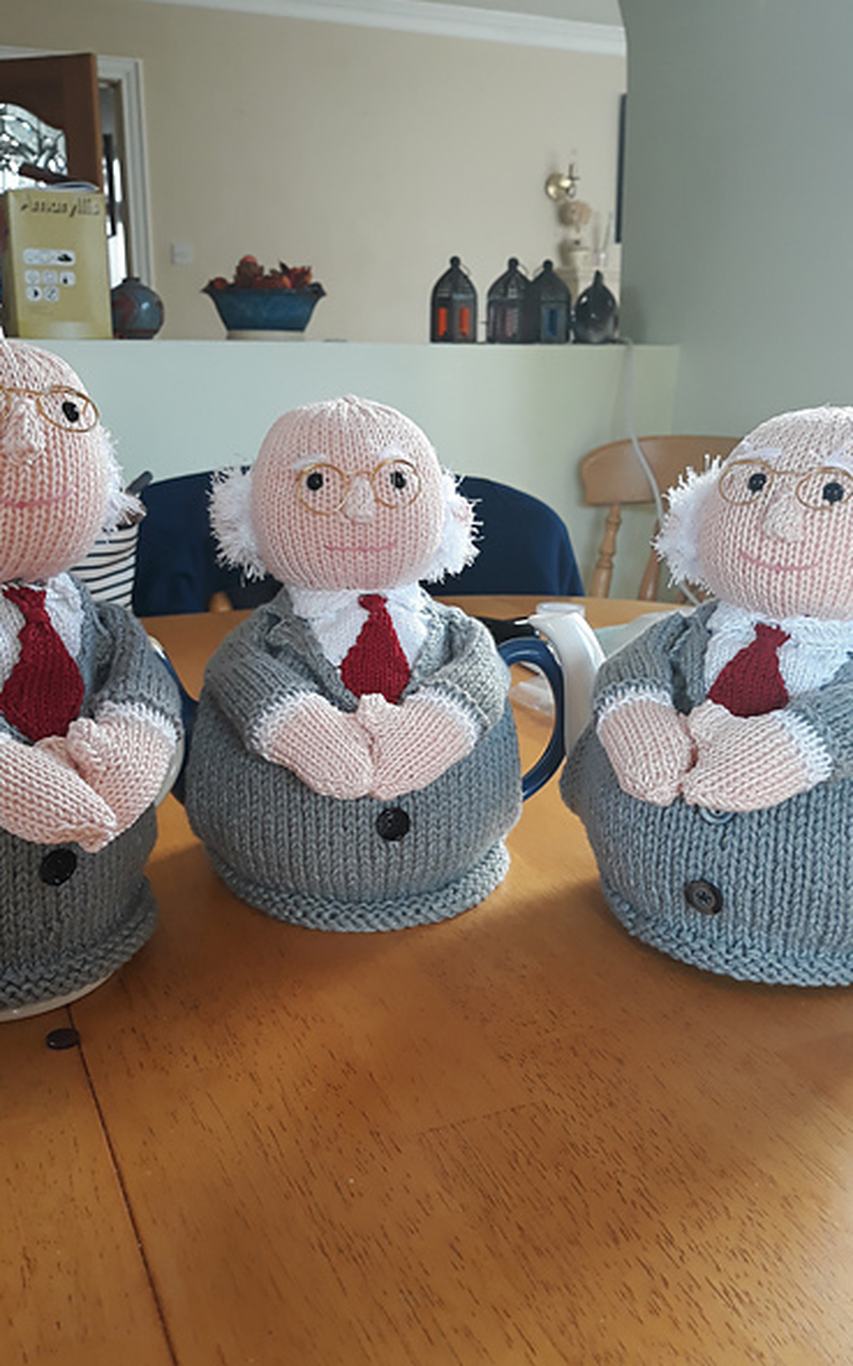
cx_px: 430
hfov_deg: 40.6
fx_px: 1154
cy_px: 735
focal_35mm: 31
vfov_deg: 61.2
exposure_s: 1/100
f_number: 1.7
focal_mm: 3.71
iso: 50
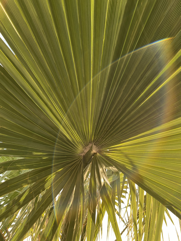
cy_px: 120
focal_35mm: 26
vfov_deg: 67.3
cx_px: 90
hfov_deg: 53.1
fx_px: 181
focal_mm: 4.25
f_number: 1.8
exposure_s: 1/122
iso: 50
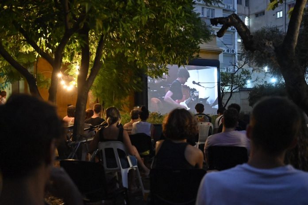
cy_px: 102
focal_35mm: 39
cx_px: 154
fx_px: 334
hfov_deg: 49.6
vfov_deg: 34.2
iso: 10000
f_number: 4
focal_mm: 39
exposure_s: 1/25
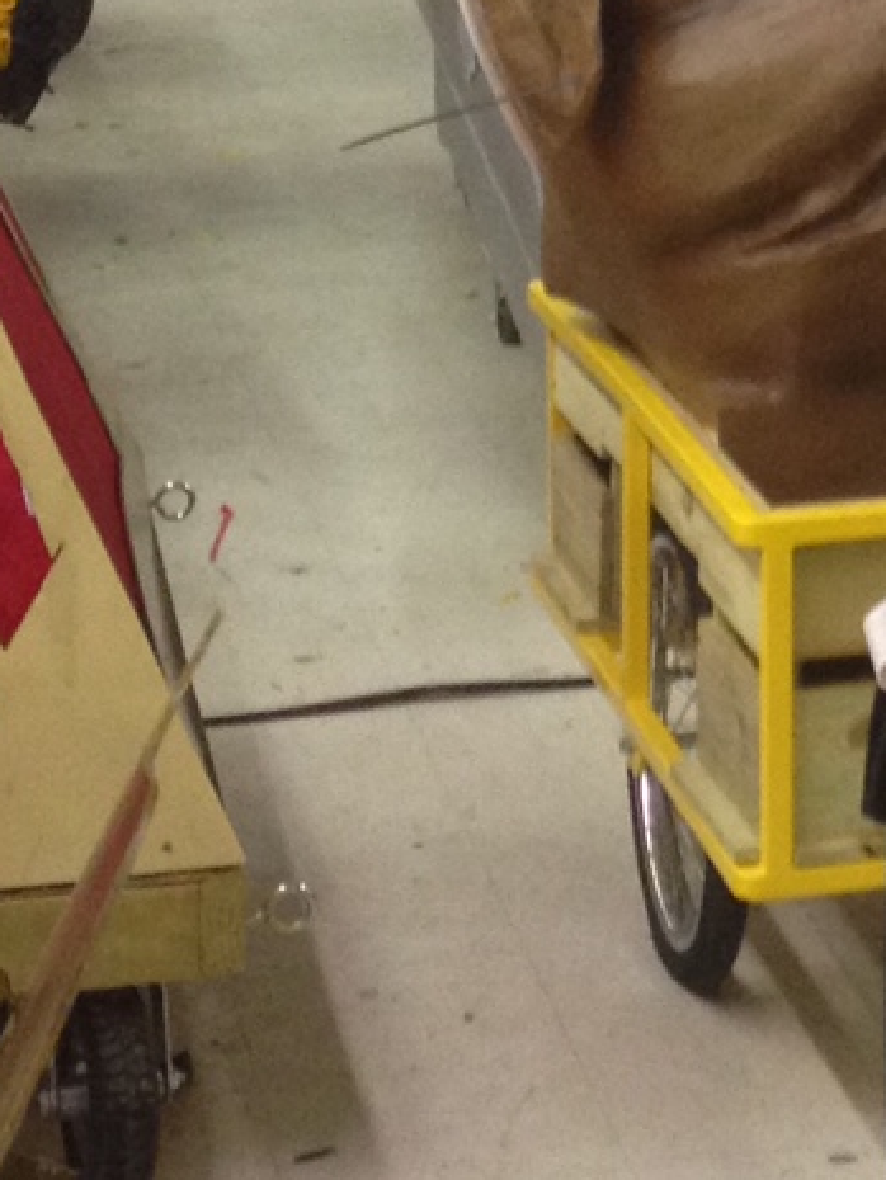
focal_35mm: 154
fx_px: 5253
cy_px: -190
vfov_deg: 12.6
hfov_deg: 9.4
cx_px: 1272
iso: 125
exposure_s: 1/20
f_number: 2.4
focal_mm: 4.28
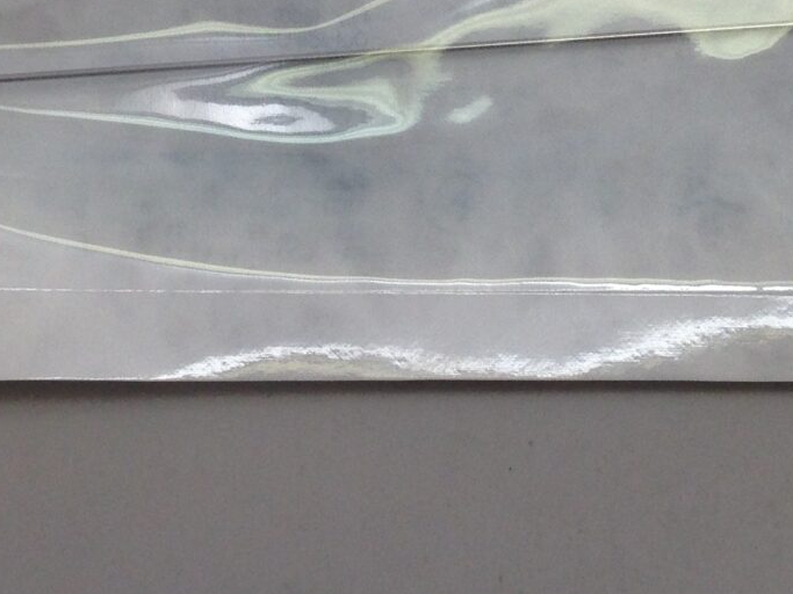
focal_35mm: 99
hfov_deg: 19.8
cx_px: 398
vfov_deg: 14.7
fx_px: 2268
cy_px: -8
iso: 64
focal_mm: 4.12
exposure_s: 1/120
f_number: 2.4
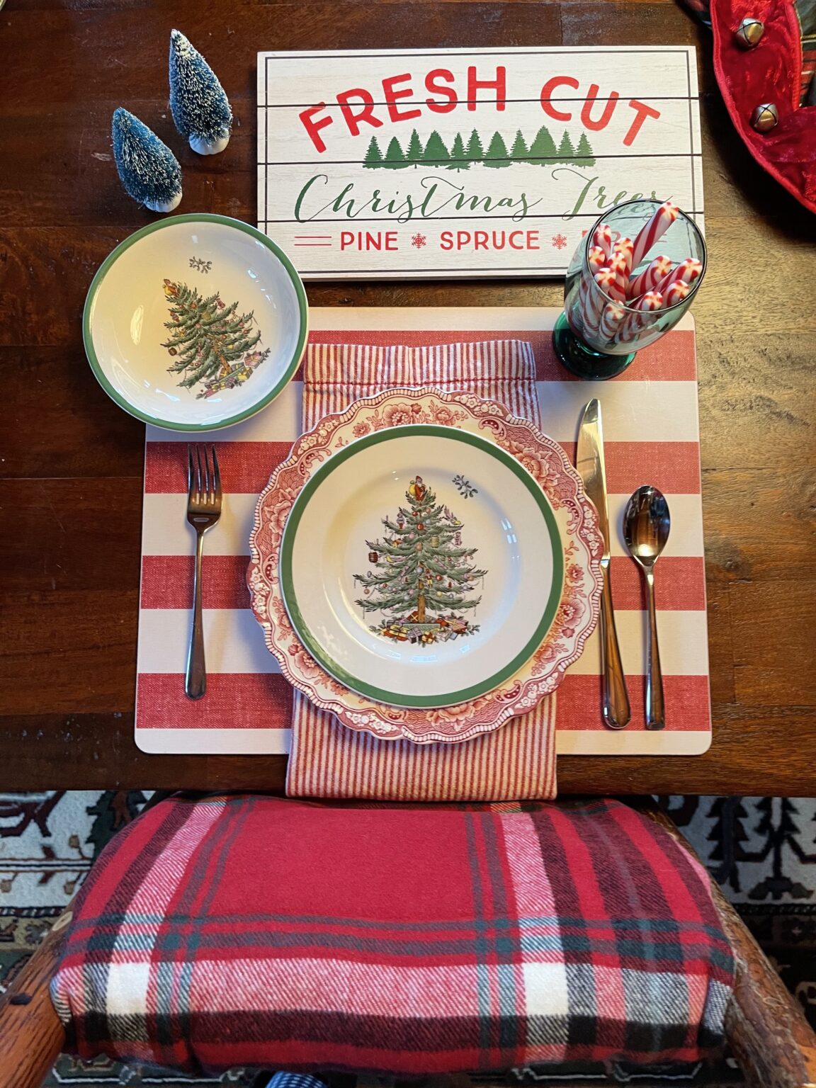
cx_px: 408
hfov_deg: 53.1
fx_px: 817
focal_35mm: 26
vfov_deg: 67.3
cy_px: 544
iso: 200
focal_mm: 5.1
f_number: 1.6
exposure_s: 1/60
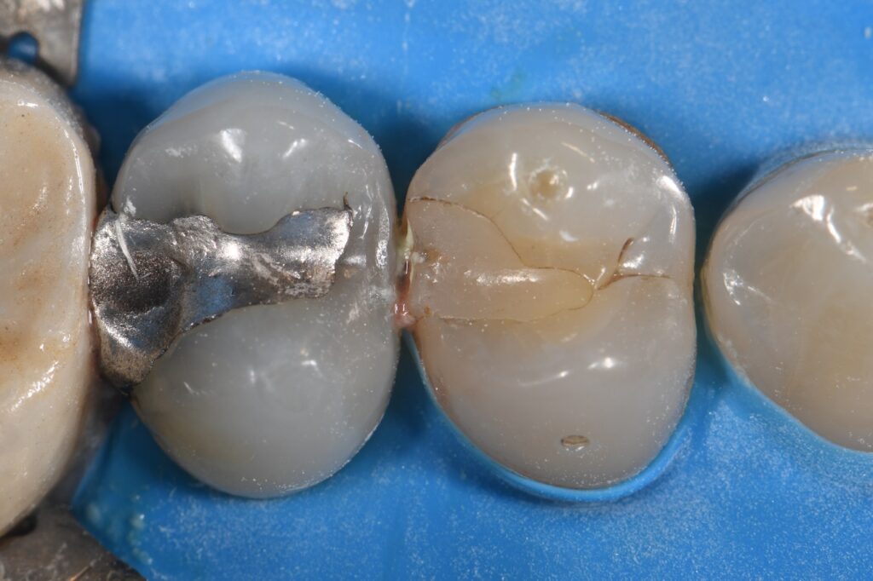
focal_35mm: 157
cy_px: 290
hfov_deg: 13.1
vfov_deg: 8.7
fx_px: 3806
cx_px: 436
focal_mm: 105
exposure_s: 1/160
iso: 200
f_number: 32
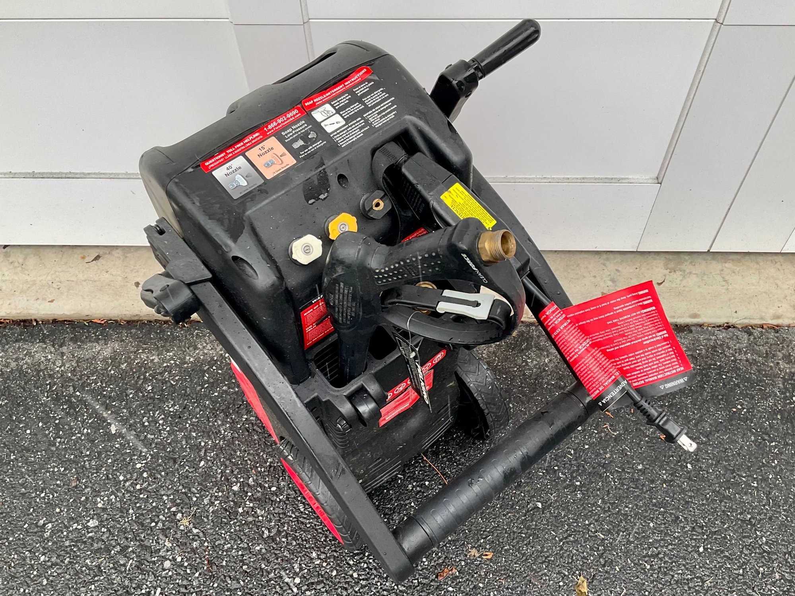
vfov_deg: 48.2
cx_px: 398
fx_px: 666
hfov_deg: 61.7
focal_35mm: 29
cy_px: 298
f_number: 1.8
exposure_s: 1/60
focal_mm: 3
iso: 32
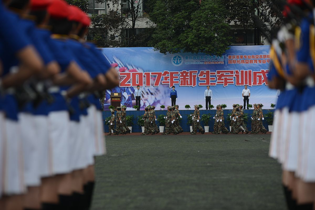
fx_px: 1225
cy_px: 105
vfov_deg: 9.8
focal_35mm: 140
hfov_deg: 14.6
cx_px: 158
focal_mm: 140
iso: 200
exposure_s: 1/320
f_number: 4
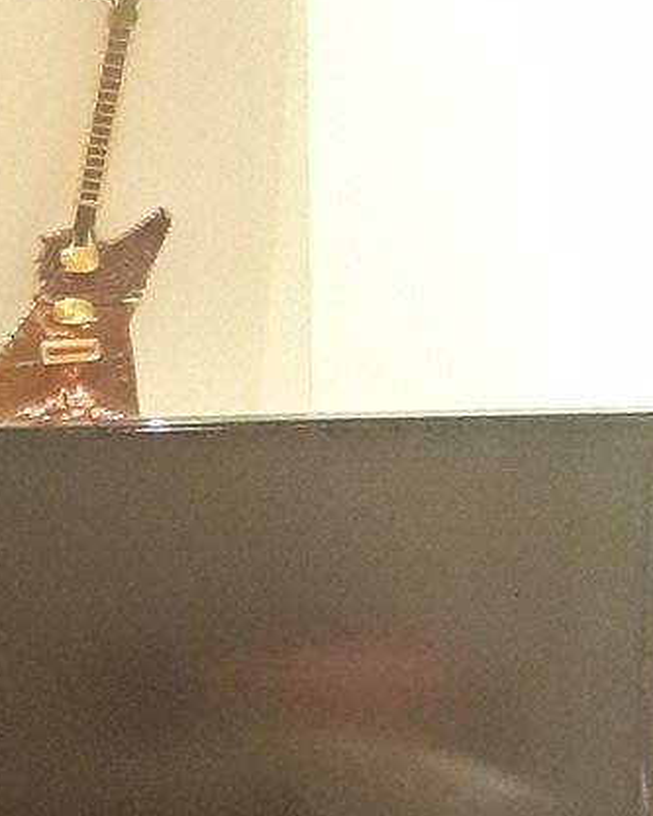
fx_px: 1835
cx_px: -200
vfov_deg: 23.7
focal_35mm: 76
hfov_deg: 18.7
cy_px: 865
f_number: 1.7
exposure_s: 1/20
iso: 800
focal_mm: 3.71
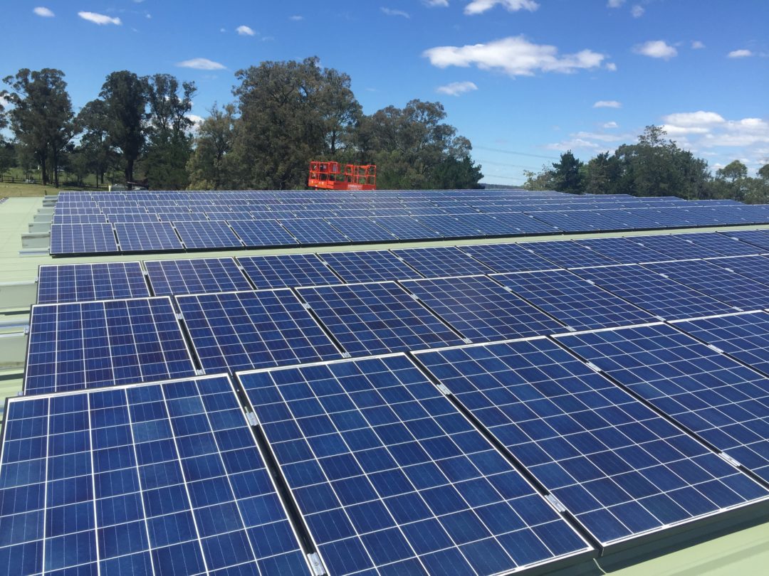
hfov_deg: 61.7
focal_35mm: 29
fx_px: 644
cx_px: 384
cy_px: 288
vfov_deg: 48.2
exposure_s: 1/1980
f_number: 2.2
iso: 32
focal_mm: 4.15
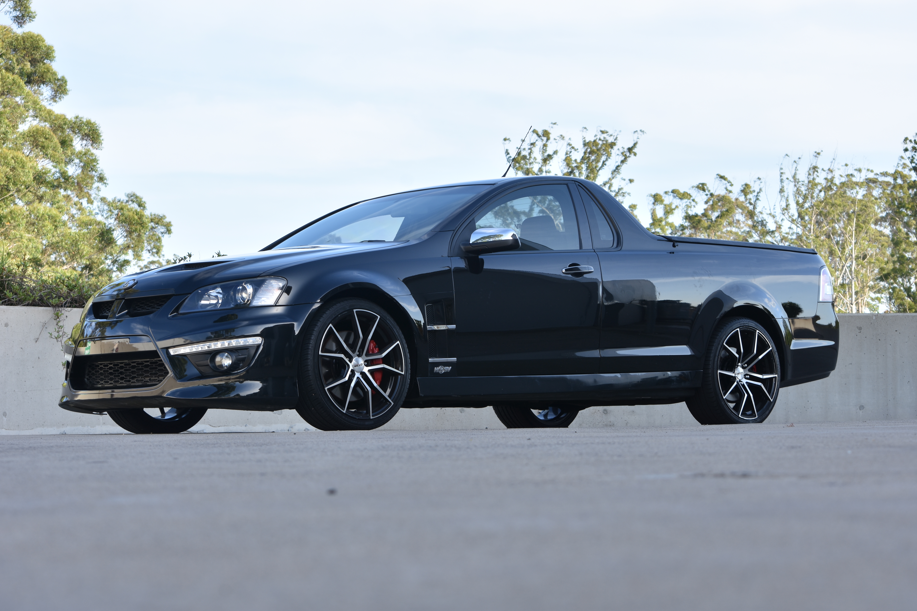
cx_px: 458
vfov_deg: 16.6
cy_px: 306
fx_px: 2101
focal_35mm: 82
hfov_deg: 24.6
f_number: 8
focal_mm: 55
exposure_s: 1/100
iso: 100
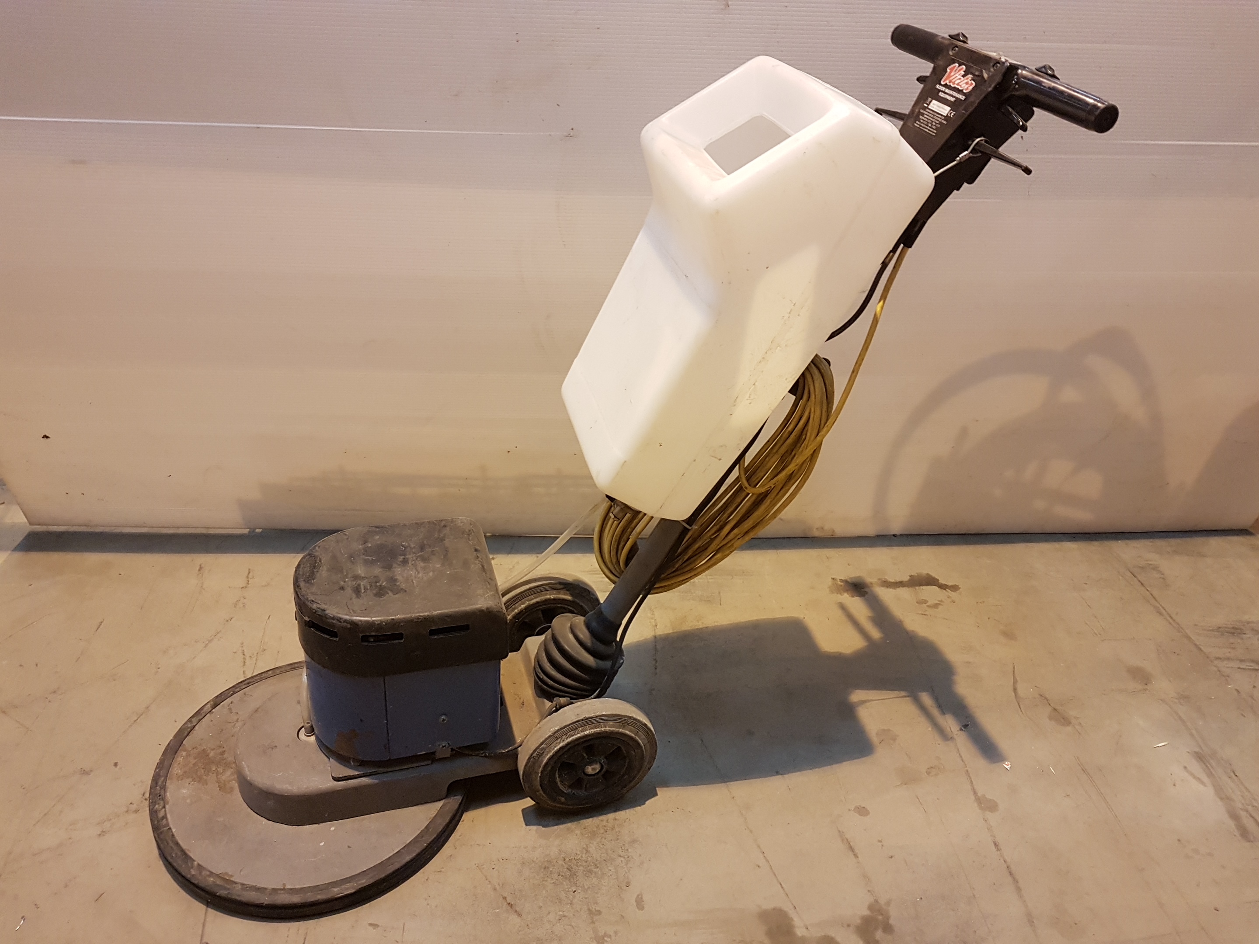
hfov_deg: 67.3
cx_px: 630
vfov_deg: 53.1
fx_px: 946
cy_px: 472
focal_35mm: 26
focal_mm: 4.2
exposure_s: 1/33
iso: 160
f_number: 1.7
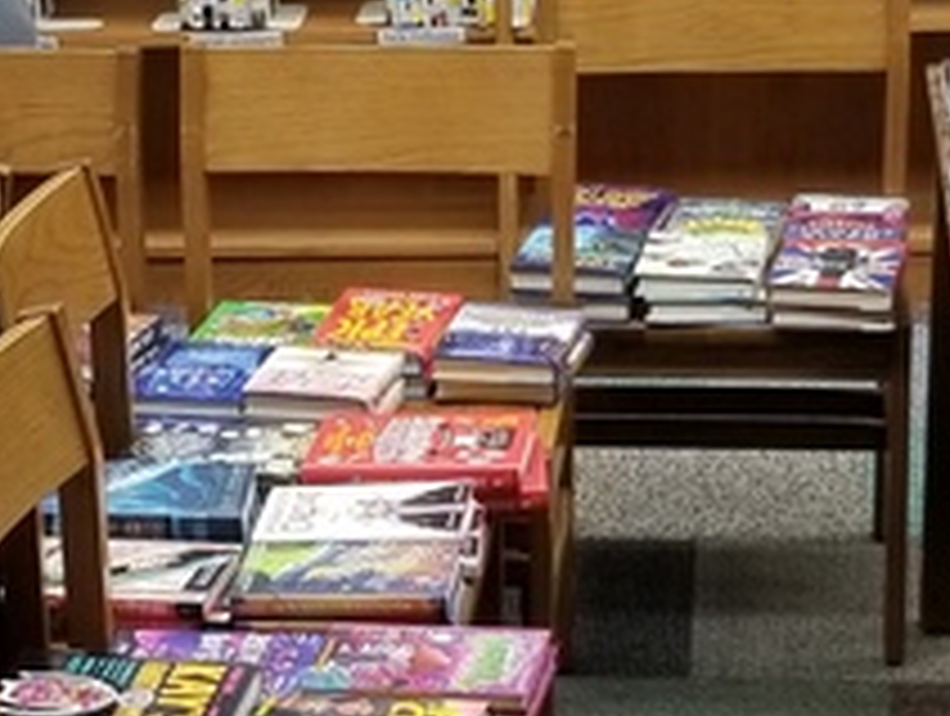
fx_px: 3381
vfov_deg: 12.1
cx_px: 198
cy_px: 396
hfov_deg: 15.9
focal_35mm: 123
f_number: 1.7
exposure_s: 1/60
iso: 80
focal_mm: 4.25
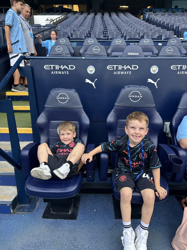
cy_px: 125
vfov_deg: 71.6
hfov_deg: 56.8
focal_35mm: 24
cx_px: 94
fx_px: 173
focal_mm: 6.86
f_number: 1.78
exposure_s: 1/422
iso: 80
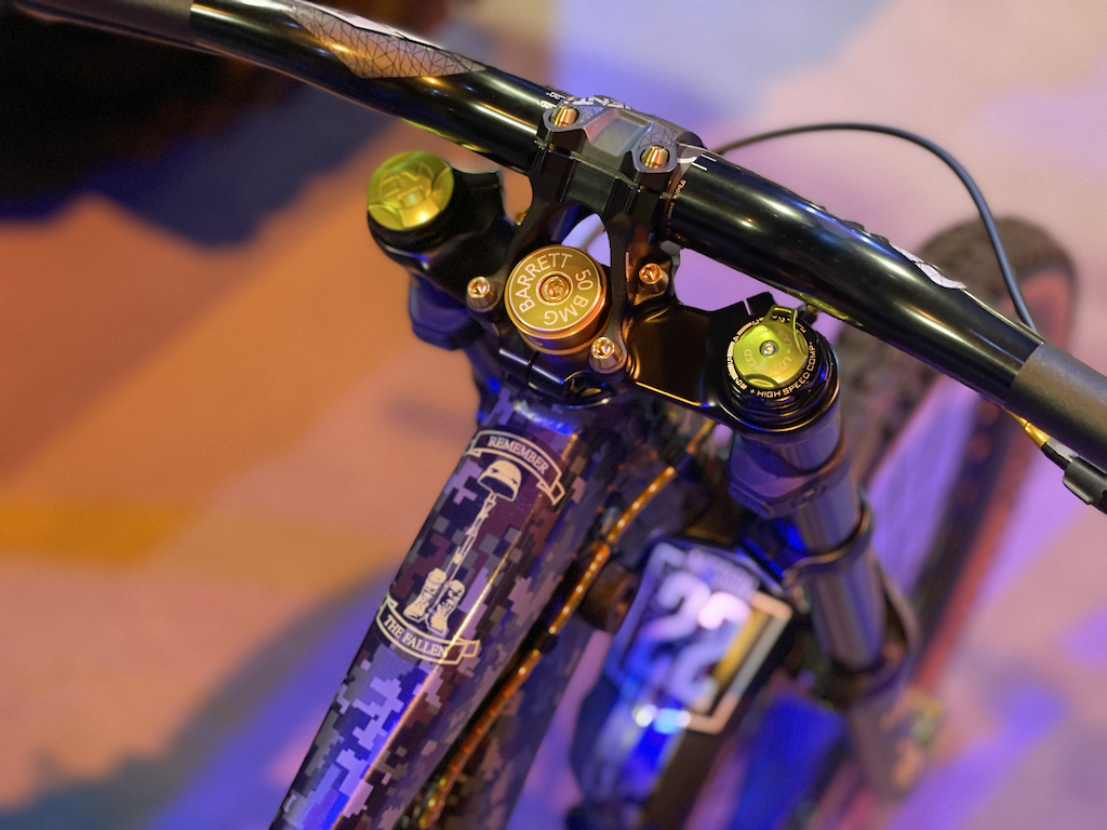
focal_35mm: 52
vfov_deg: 28.0
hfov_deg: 36.8
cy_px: 415
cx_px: 554
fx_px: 1663
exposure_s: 1/29
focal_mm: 6
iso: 400
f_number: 2
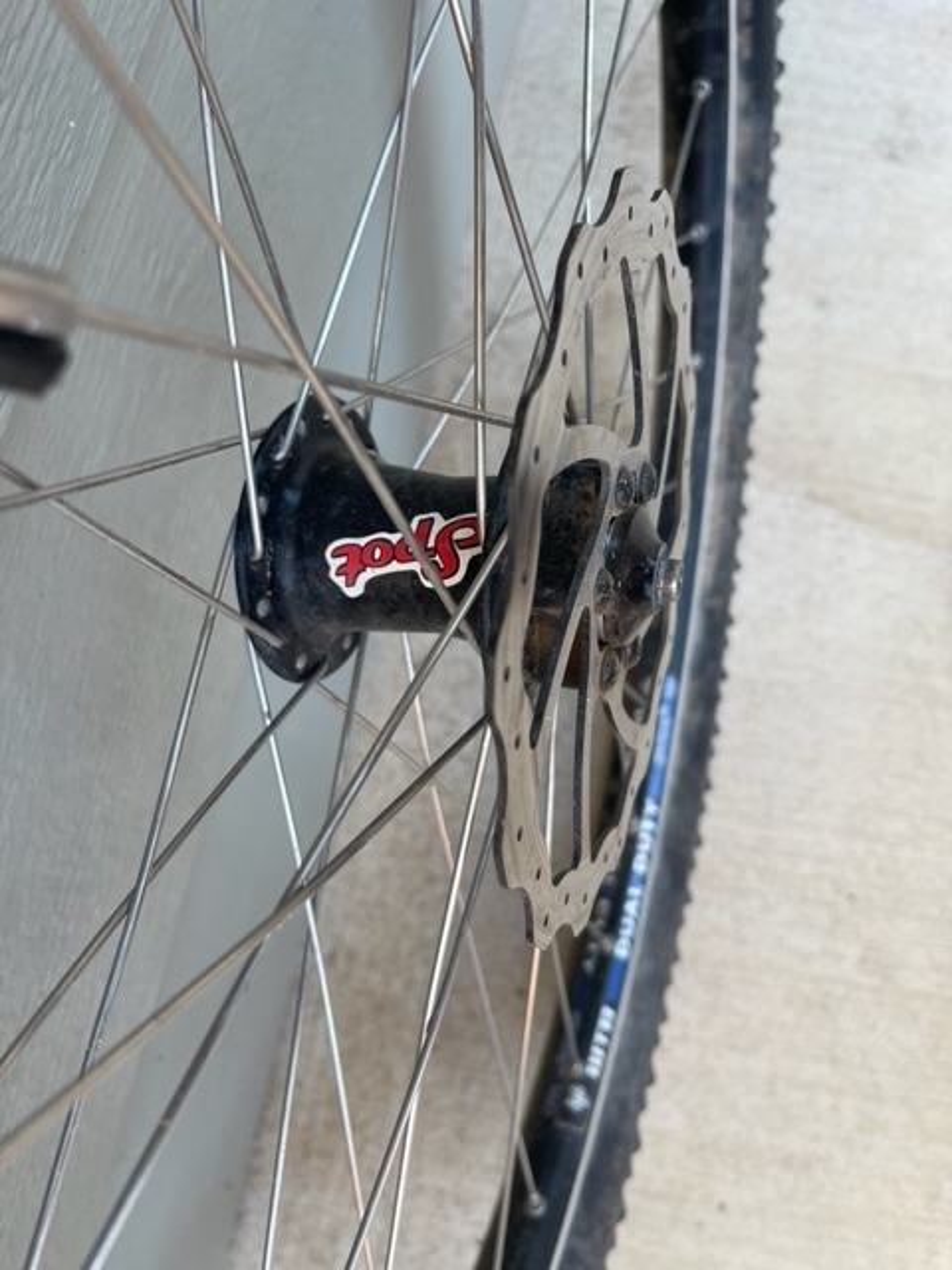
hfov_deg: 53.1
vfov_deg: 67.3
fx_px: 953
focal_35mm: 26
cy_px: 635
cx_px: 476
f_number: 1.6
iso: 80
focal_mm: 5.1
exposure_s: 1/121
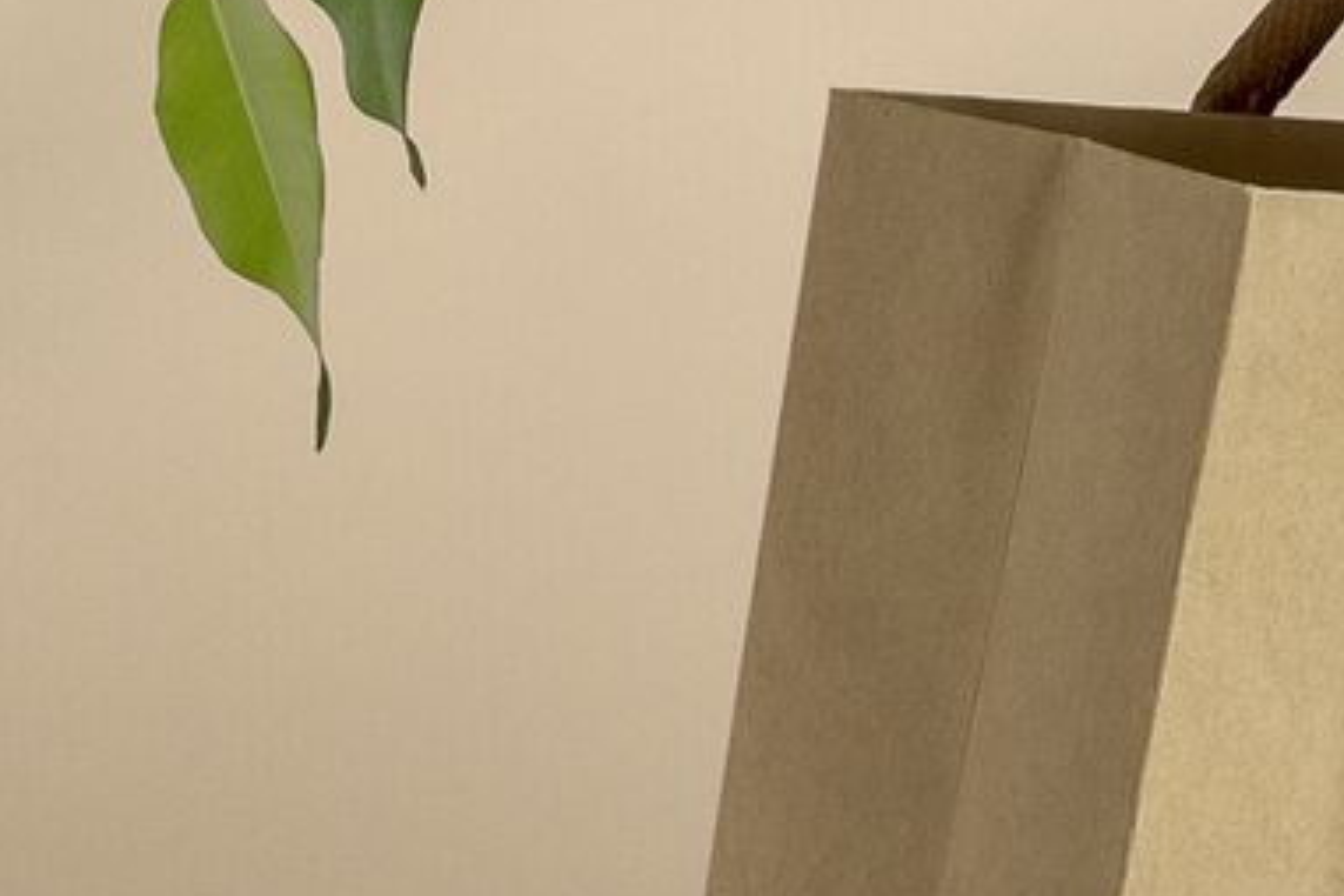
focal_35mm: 454
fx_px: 16948
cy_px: 598
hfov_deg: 4.5
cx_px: 2819
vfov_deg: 3.0
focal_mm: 60
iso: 200
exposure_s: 1
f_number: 10
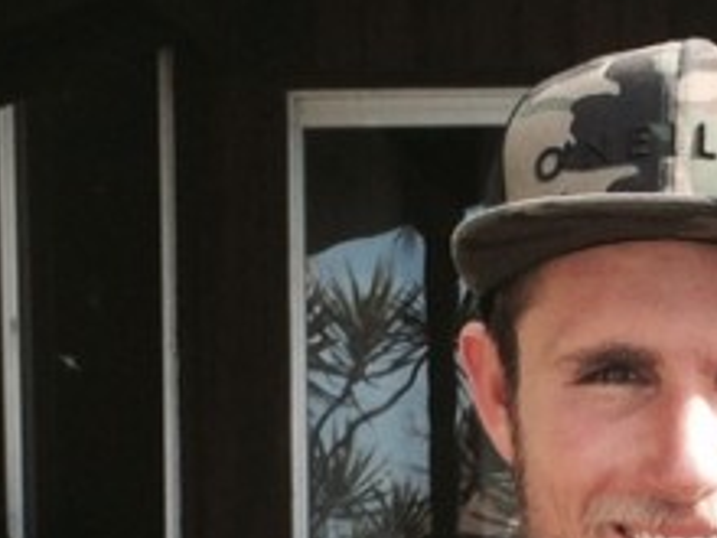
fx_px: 3397
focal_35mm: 164
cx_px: 710
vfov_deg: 8.8
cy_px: 880
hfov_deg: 11.9
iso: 32
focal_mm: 4.12
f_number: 2.2
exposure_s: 1/339
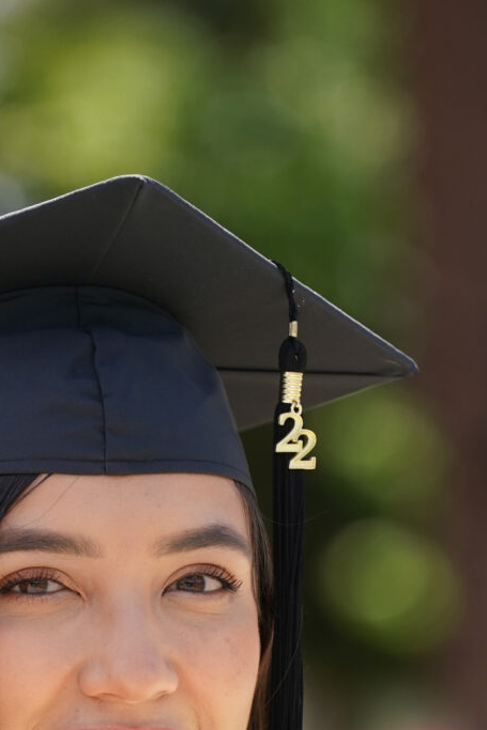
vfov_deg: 4.4
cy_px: 942
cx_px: 66
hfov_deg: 3.0
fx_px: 9419
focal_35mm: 464
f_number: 4
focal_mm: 176
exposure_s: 1/1000
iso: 320
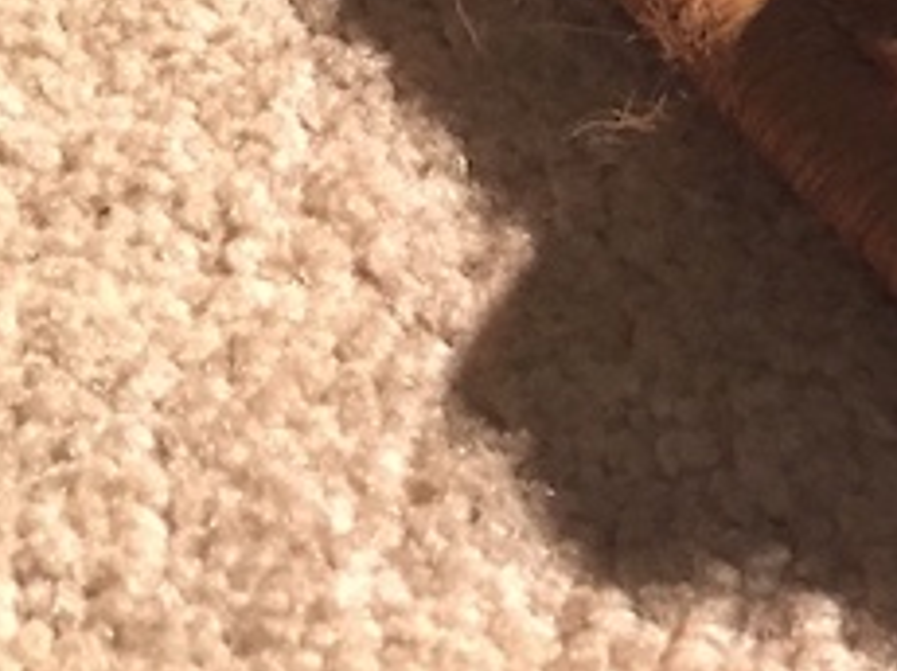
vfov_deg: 14.1
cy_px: -179
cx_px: 1404
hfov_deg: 17.3
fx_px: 2614
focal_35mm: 101
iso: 320
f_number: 2.2
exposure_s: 1/15
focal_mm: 4.15
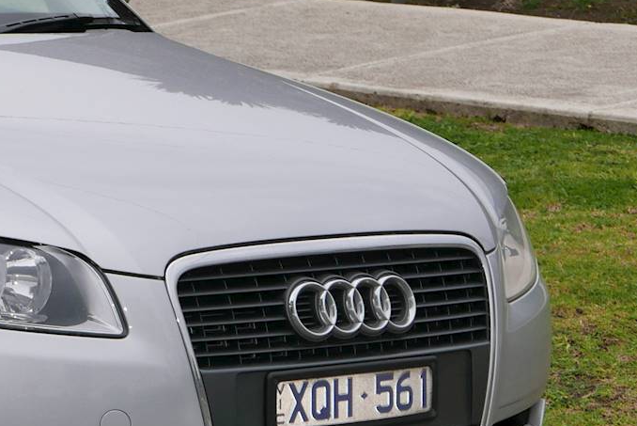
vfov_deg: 7.5
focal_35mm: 183
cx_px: -288
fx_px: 3240
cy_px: 210
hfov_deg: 10.9
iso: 200
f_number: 5.6
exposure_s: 1/320
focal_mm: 28.2
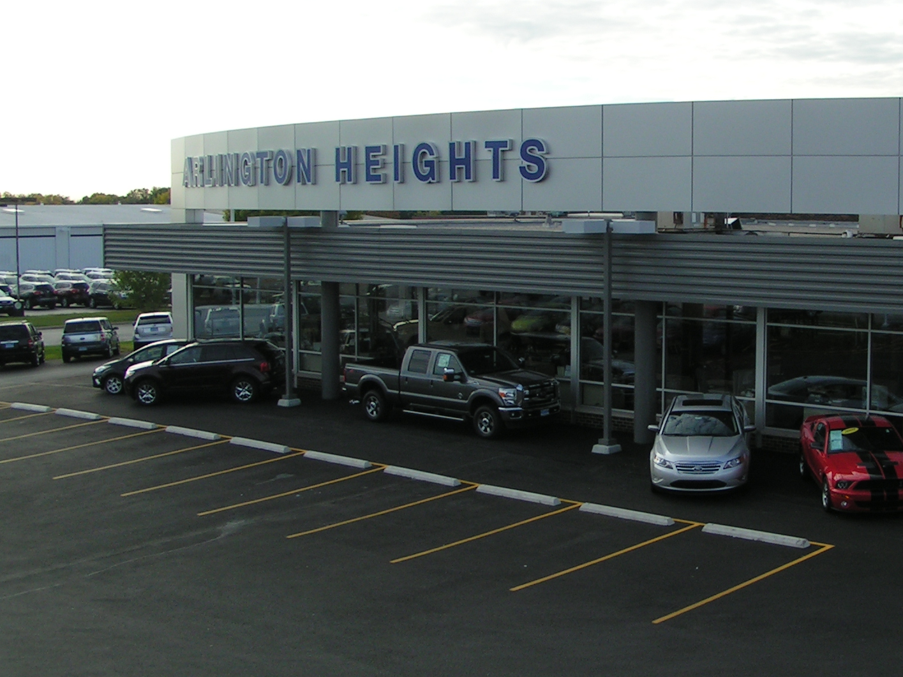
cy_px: 298
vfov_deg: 26.5
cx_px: 648
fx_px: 1435
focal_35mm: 55
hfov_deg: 34.4
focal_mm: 5.8
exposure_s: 1/250
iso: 50
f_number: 5.6
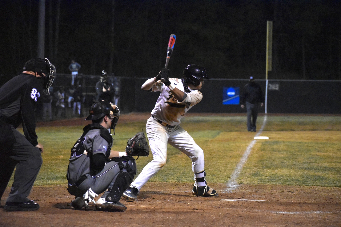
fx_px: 1591
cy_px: 114
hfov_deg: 12.2
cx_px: 170
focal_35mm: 168
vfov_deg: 8.2
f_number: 4.8
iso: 6400
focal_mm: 112
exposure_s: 1/1000
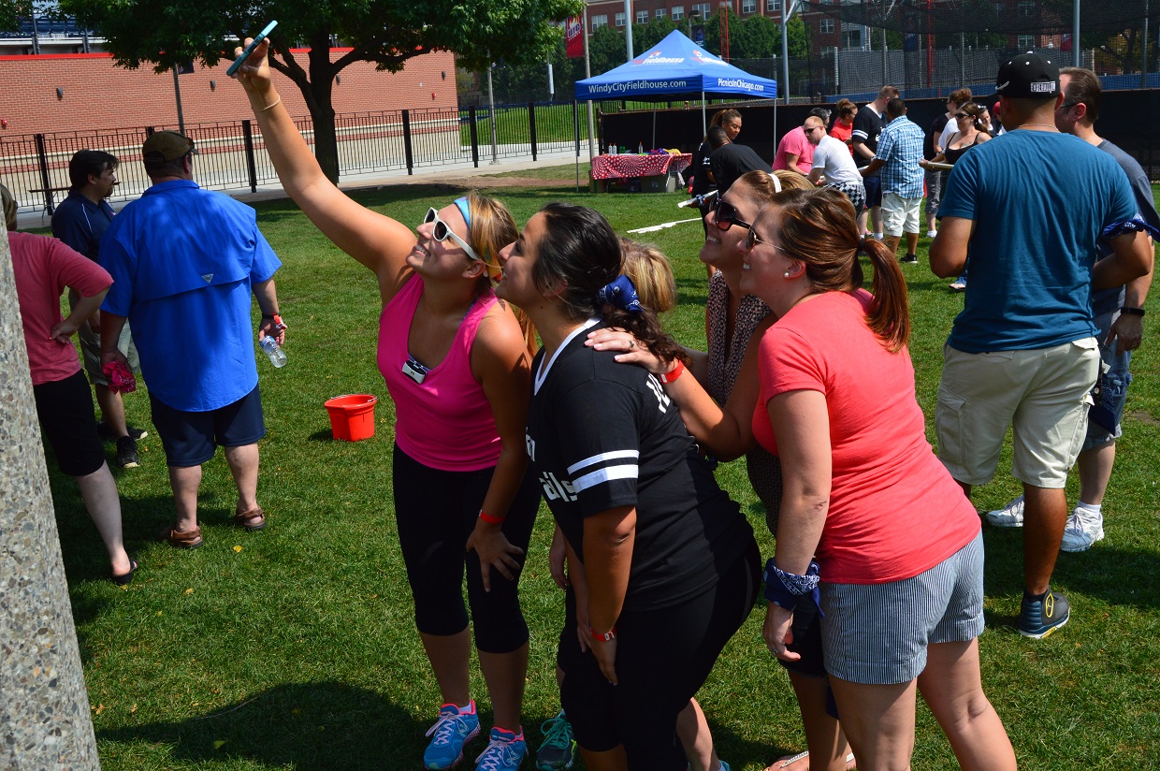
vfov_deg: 36.8
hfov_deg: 53.2
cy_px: 386
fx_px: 1159
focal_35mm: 36
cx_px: 580
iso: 400
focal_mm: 24
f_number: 11
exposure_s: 1/500
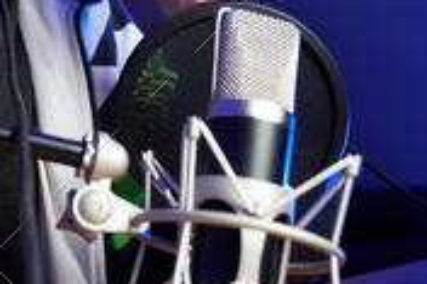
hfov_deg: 20.8
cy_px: 8
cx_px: -24
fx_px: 1114
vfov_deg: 14.3
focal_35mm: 94
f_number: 2.8
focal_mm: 28
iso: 400
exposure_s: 1/25
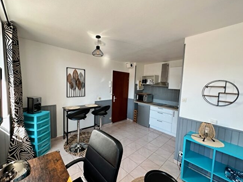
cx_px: 116
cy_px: 93
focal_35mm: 15
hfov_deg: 98.1
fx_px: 105
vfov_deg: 81.8
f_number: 2.2
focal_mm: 2.22
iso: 100
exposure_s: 1/99
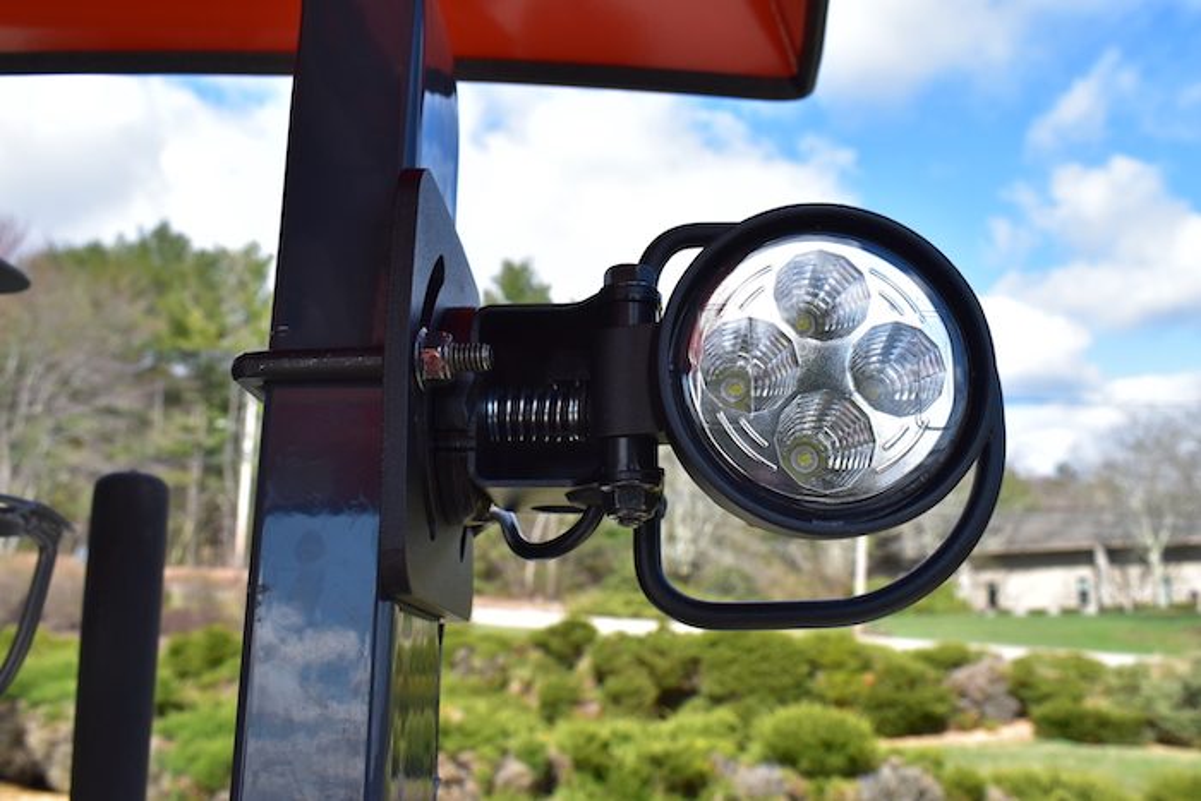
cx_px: 600
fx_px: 1151
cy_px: 400
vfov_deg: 38.4
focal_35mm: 34
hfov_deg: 55.1
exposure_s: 1/320
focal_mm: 23
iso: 400
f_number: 11
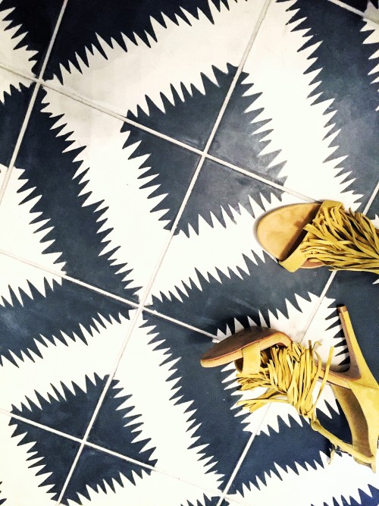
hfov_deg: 48.2
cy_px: 253
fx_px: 423
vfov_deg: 61.7
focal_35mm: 29
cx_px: 190
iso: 250
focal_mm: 4.15
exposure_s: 1/24
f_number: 2.2
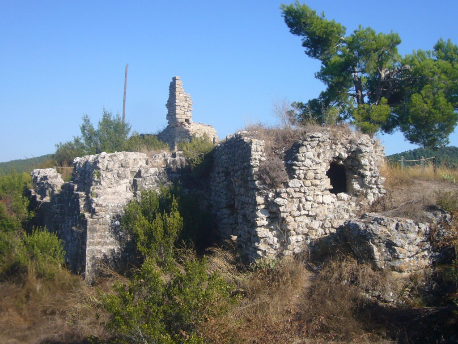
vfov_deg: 32.9
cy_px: 172
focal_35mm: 44
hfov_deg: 42.9
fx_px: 582
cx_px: 229
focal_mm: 5.2
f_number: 6.3
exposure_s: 1/320
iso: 80
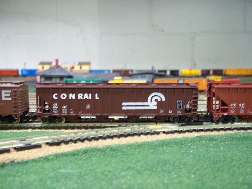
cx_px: 126
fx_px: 262
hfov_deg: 51.4
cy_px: 94
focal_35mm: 36
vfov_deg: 39.6
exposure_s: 1/8
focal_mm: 6.5
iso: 204
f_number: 3.1
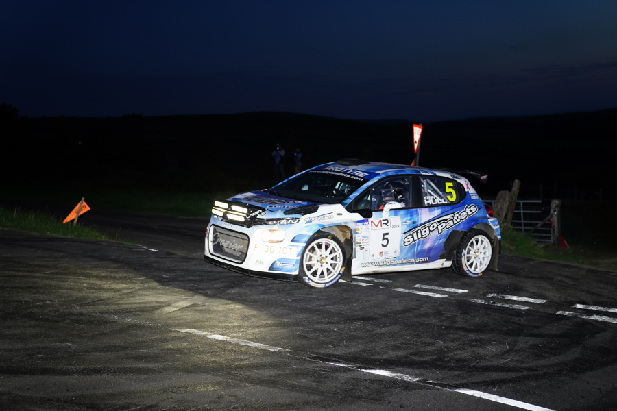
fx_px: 857
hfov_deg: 39.6
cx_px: 308
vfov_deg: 27.0
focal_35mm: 50
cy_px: 206
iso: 1000
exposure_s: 1/250
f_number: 2.8
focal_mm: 50
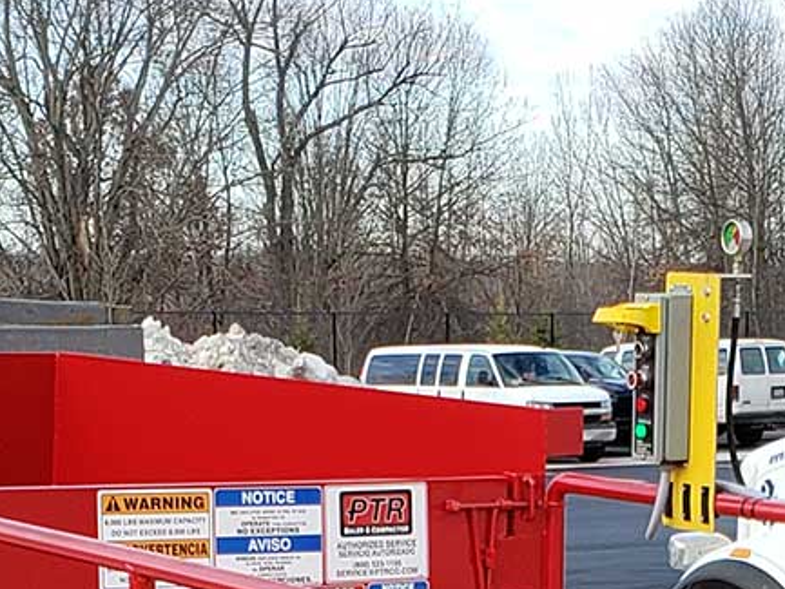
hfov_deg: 20.2
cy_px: 1077
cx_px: 649
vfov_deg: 13.7
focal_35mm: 96
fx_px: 2178
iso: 50
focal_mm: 4.3
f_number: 2.4
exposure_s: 1/353
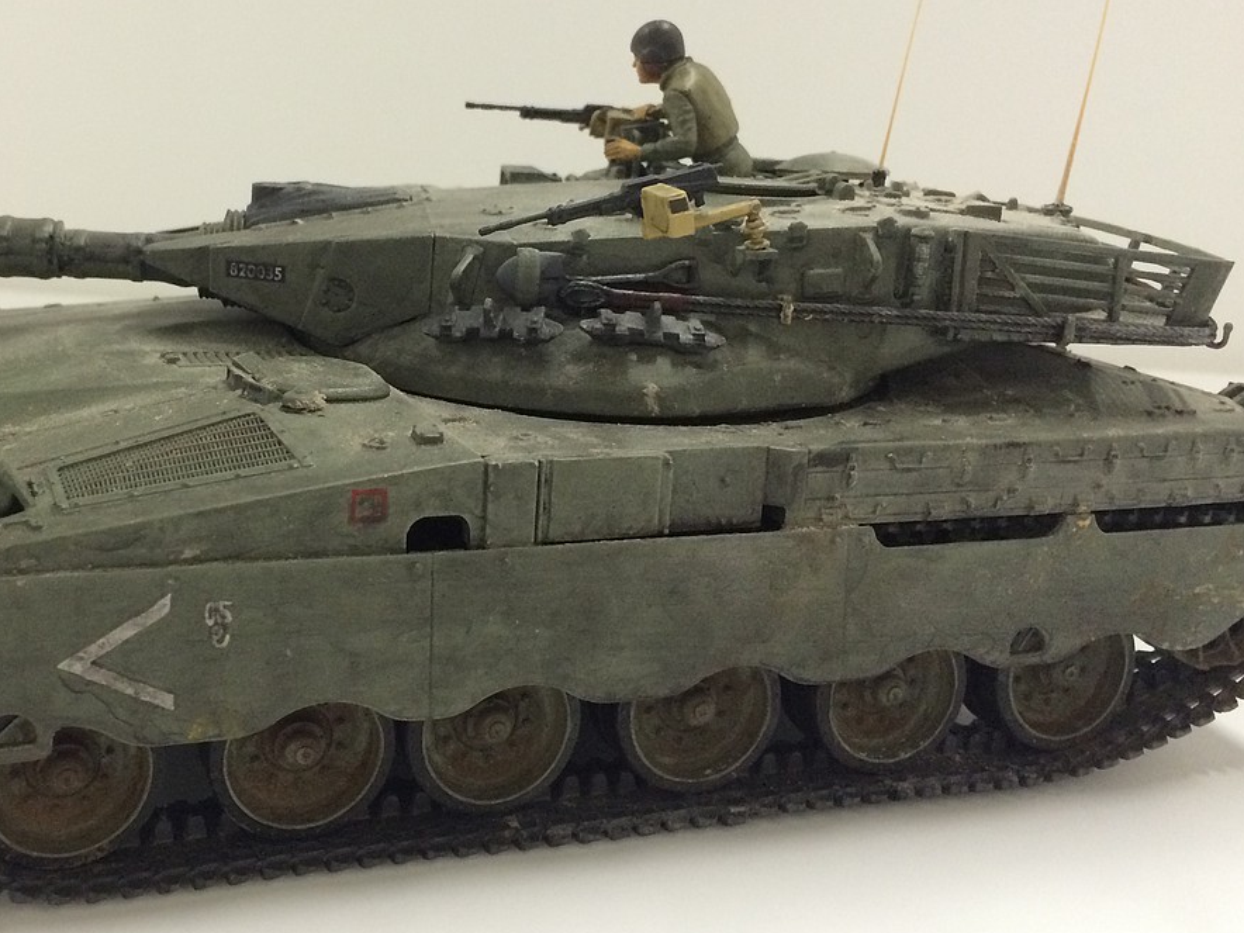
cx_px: 374
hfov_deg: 43.9
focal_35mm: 42
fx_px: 1509
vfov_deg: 34.3
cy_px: 402
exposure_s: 1/30
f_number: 2.2
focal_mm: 4.15
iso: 250
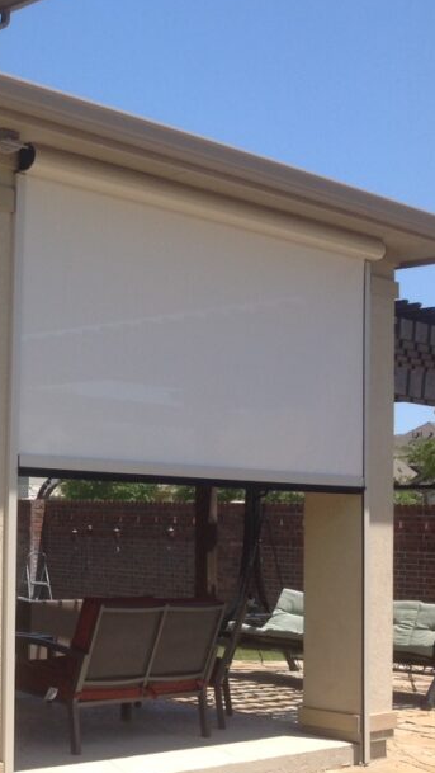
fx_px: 1311
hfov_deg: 17.3
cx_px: -181
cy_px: 433
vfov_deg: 32.8
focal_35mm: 64
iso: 50
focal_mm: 4.28
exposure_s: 1/1314
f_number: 2.4
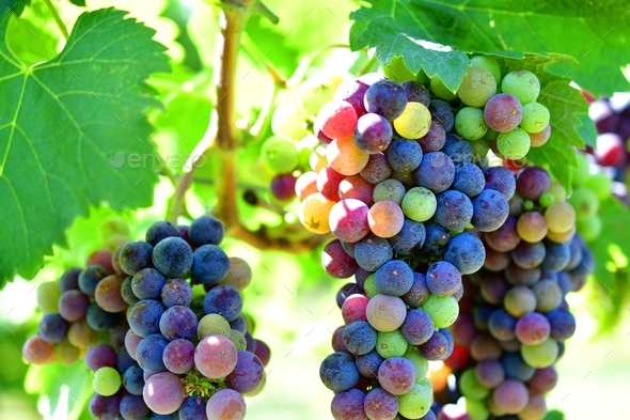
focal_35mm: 60
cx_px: 315
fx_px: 1050
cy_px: 210
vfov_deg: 22.6
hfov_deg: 33.4
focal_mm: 40
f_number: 3
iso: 125
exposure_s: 1/125
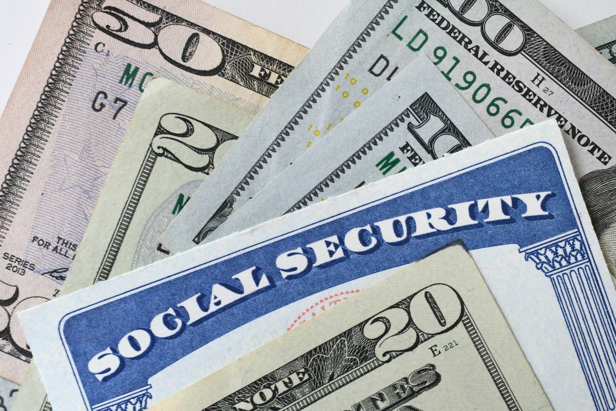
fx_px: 1027
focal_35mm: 60
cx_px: 308
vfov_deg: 22.6
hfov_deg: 33.4
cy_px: 206
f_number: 16
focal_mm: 40
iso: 500
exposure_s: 1/30
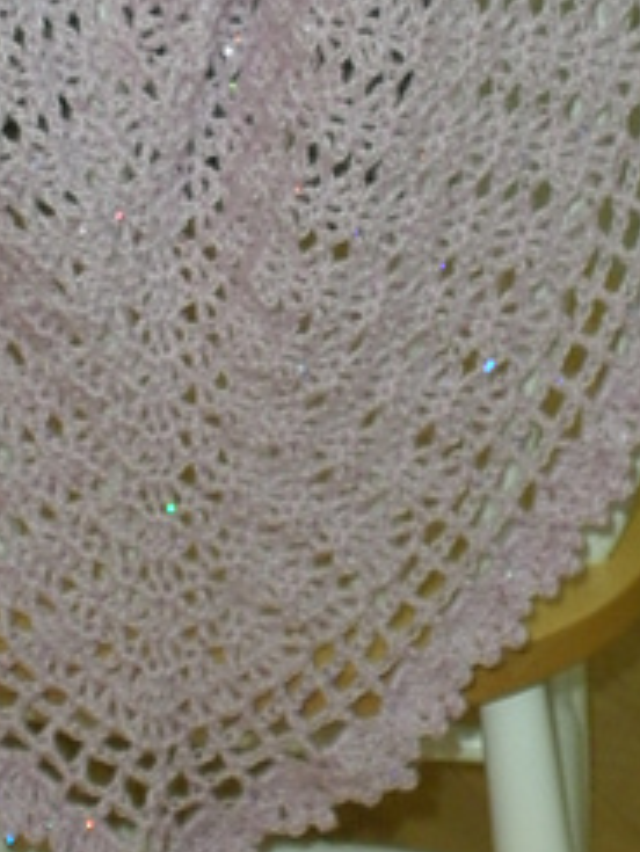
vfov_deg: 19.1
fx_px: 2512
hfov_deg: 14.5
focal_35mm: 102
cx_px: 186
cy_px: 170
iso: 400
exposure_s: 1/60
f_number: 4.4
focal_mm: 9.1
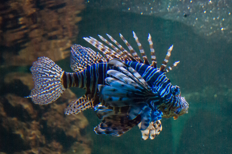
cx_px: 116
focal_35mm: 112
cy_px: 77
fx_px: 724
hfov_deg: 18.2
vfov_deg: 12.2
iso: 6400
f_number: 7.1
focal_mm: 75
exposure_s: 1/160
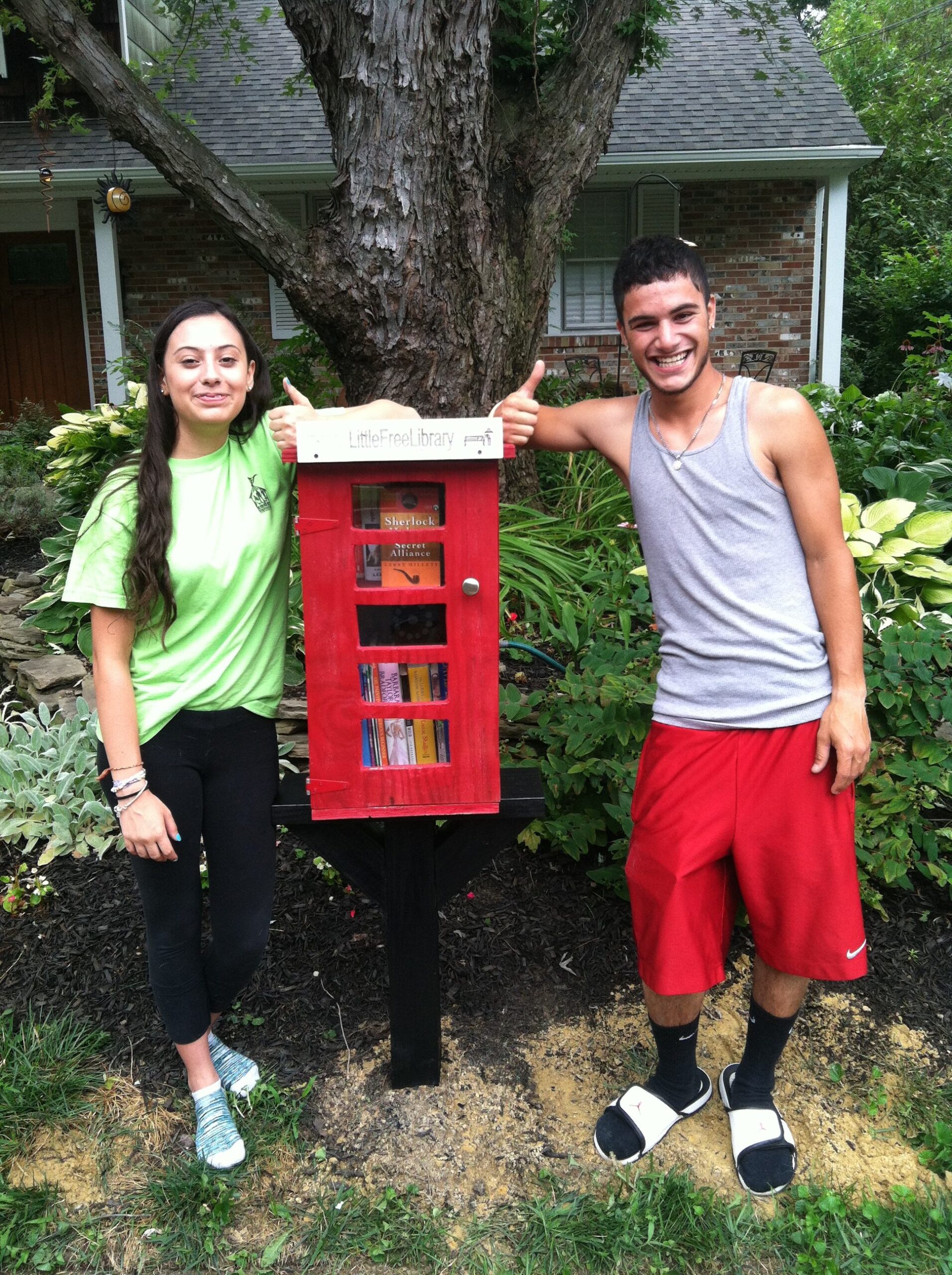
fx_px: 1287
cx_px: 476
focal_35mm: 35
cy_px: 638
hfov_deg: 40.6
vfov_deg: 52.7
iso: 80
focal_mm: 3.85
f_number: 2.8
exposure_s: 1/120
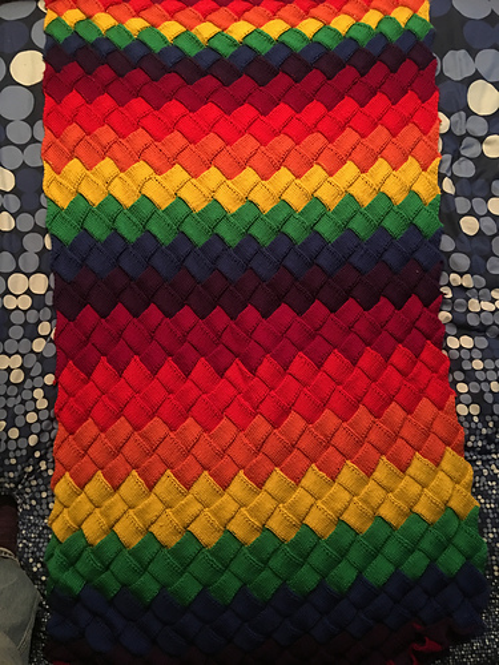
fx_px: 557
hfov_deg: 48.2
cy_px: 332
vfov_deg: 61.7
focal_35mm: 29
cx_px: 250
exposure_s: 1/4
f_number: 2.2
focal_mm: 4.15
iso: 125
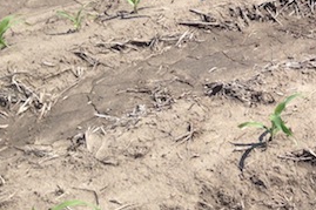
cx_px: 337
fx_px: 895
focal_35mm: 102
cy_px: -19
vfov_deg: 13.2
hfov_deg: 19.3
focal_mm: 4.12
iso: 50
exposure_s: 1/1130
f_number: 2.4
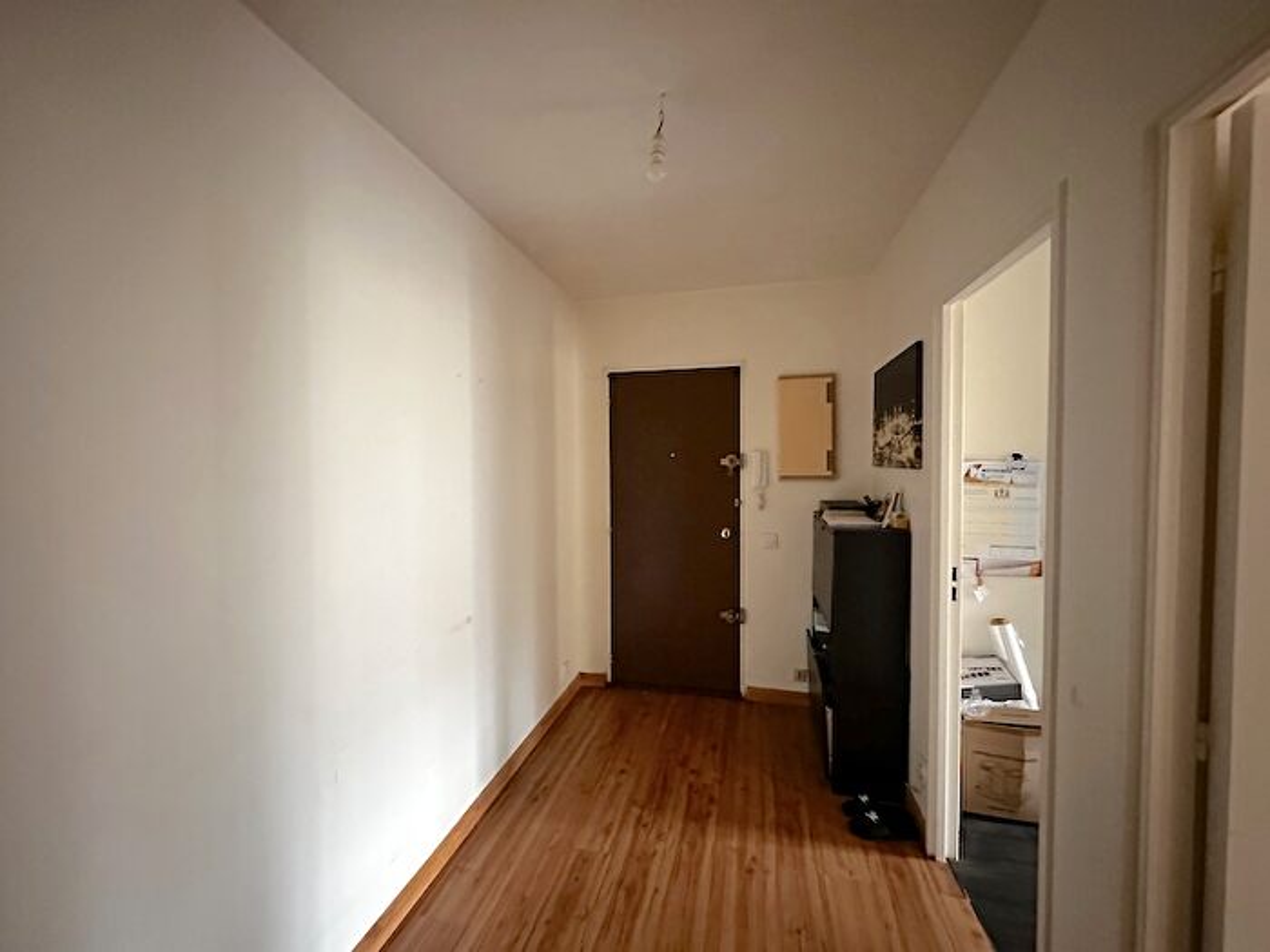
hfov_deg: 102.1
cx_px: 635
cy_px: 476
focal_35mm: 14
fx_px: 514
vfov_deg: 85.7
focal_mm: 2.22
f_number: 2.2
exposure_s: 1/34
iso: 1000
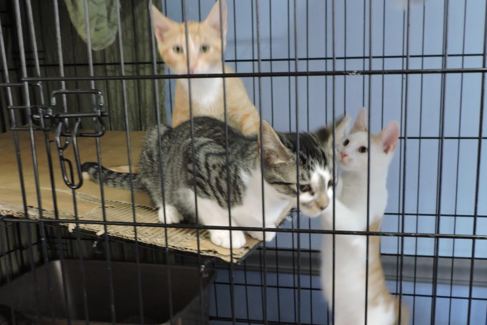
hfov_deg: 38.9
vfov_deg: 26.1
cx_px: 259
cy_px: 254
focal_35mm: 51
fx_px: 690
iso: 400
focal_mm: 5.9
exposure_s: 1/13
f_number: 3.2
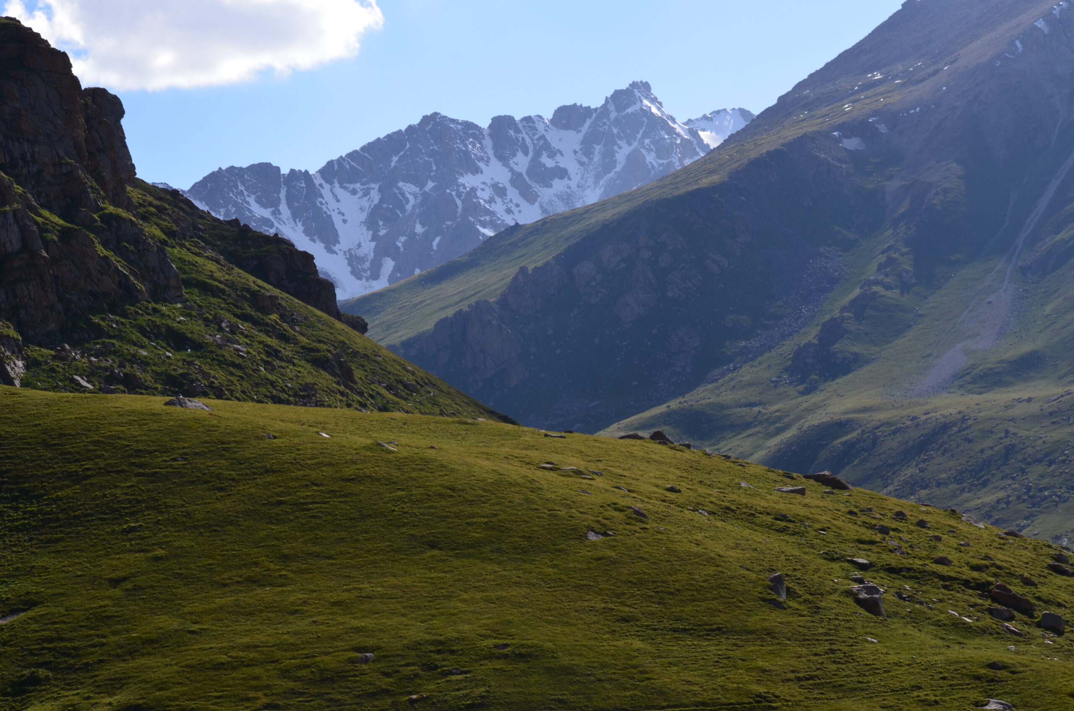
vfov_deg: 16.5
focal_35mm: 82
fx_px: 2456
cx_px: 537
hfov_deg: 24.7
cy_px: 356
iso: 110
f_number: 11
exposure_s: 1/125
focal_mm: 55
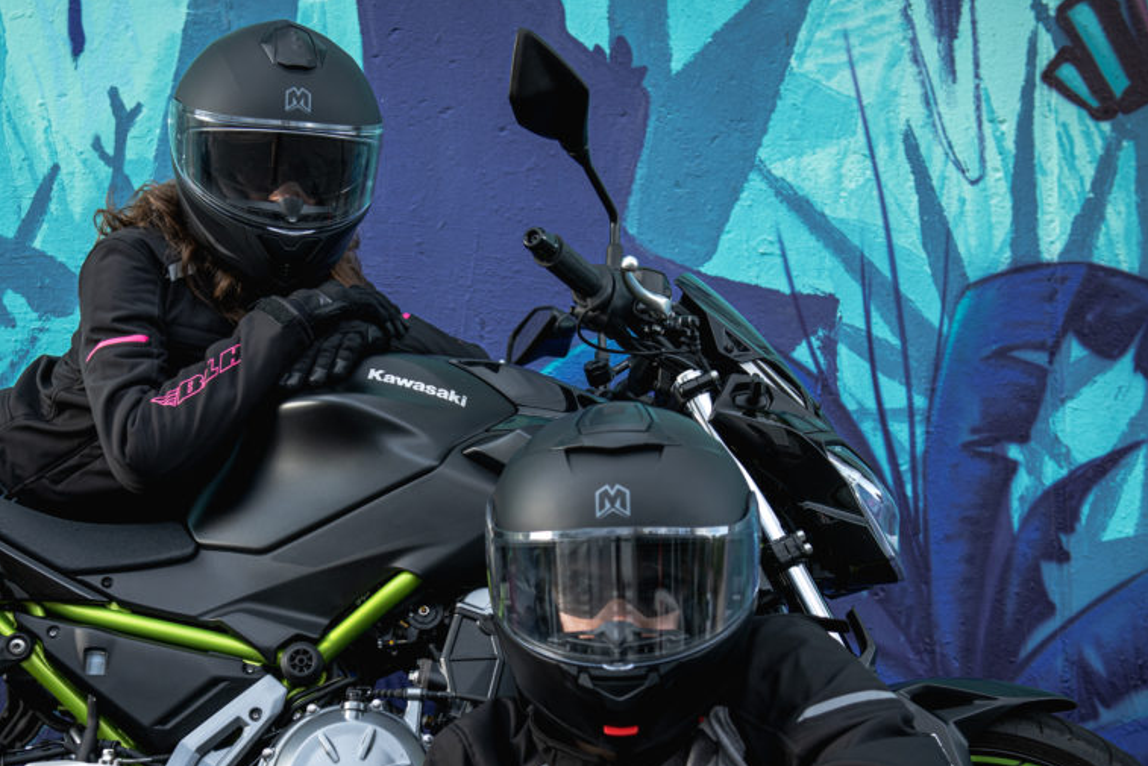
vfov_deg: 20.0
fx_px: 2169
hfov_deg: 29.4
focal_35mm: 68
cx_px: 378
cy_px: 504
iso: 160
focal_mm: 44
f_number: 4
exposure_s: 1/125
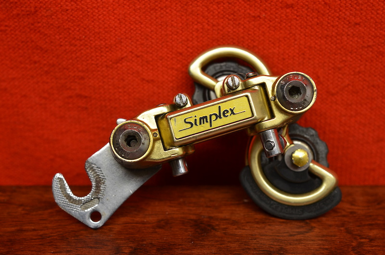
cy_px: 128
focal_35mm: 60
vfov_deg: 22.5
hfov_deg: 33.5
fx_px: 640
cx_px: 192
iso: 400
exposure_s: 1/60
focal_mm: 40
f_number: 5.6
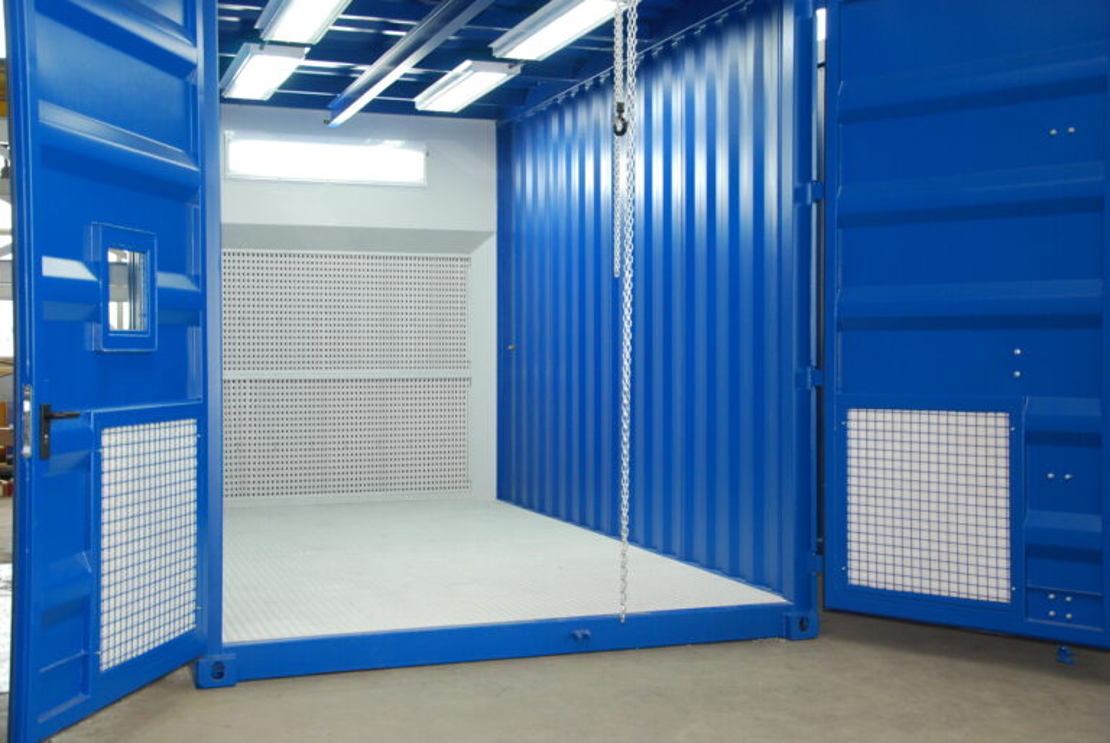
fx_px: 1389
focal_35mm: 45
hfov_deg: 43.6
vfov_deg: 29.9
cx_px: 555
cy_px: 372
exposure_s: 1/60
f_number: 4.2
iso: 560
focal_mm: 30
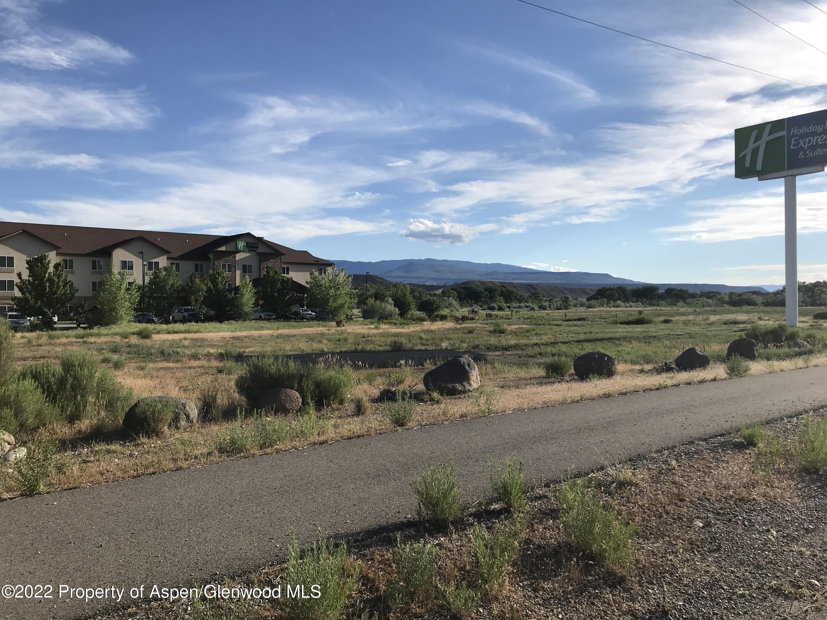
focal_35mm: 28
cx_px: 414
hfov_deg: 63.4
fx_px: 669
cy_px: 310
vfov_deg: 49.7
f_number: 1.8
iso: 20
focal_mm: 3.99
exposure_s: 1/2994
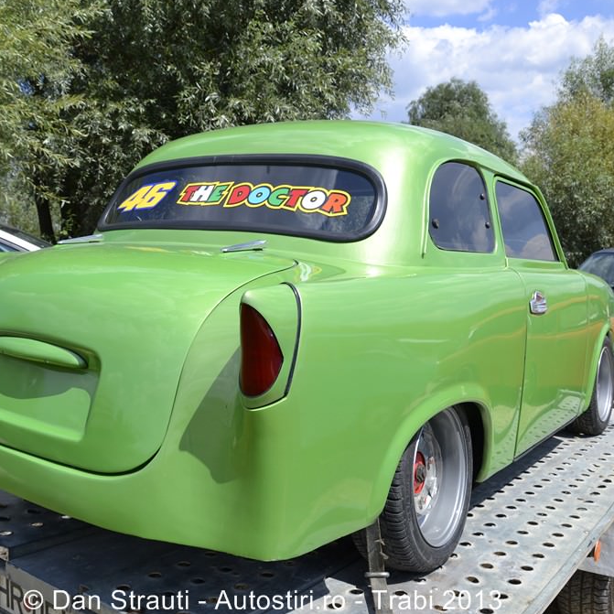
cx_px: 264
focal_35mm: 35
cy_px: 308
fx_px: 702
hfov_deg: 47.1
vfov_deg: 47.2
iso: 100
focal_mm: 18
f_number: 8
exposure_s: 1/250
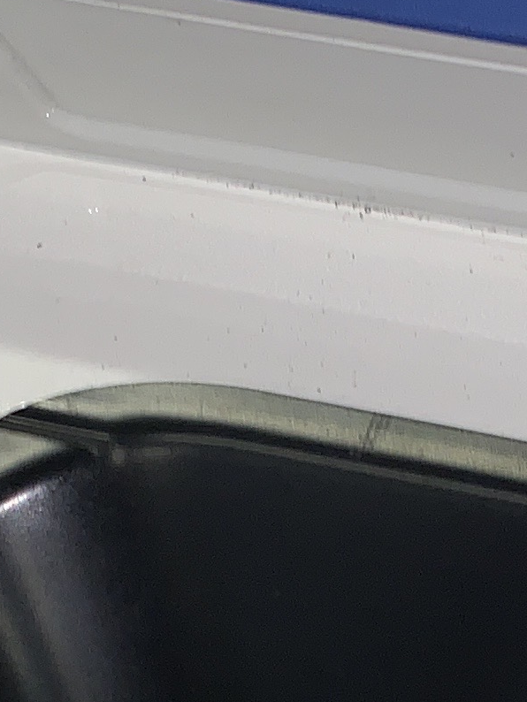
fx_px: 2678
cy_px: 680
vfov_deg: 14.7
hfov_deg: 11.2
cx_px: 499
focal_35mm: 132
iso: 25
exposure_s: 1/32
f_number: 1.8
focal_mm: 4.25
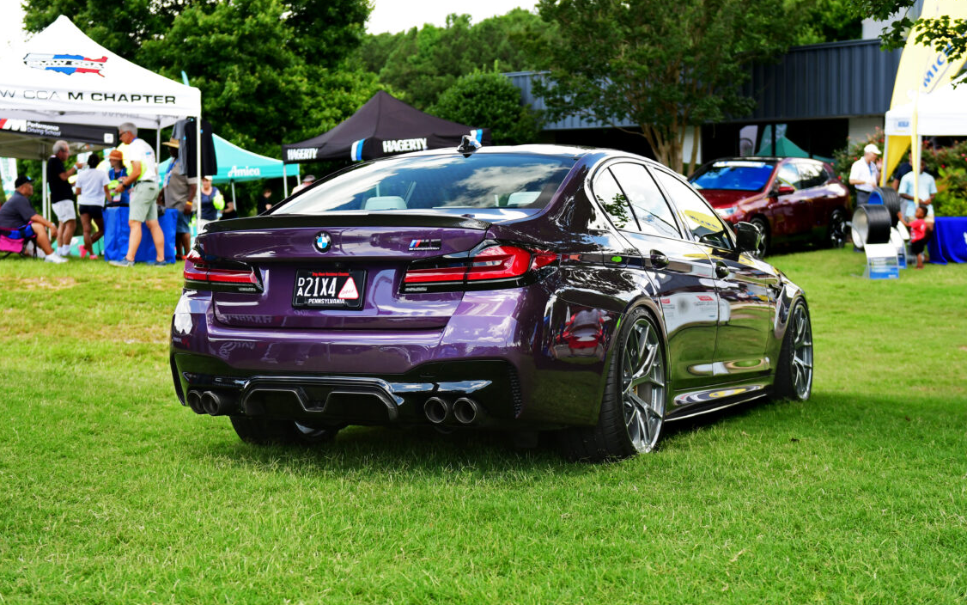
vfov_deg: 23.8
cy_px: 281
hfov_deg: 37.2
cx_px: 484
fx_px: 1437
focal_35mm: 55
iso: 500
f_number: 2.8
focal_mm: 35
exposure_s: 1/640
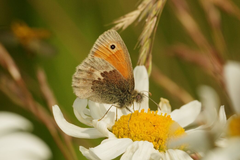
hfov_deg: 3.0
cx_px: 120
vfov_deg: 2.0
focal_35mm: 695
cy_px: 80
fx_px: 4633
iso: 800
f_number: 9
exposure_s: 1/1250
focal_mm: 450
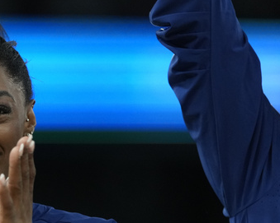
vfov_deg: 1.8
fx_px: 7042
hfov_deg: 2.3
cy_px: 257
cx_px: -16
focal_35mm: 850
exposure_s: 1/2000
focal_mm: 300
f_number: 2.8
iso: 2000
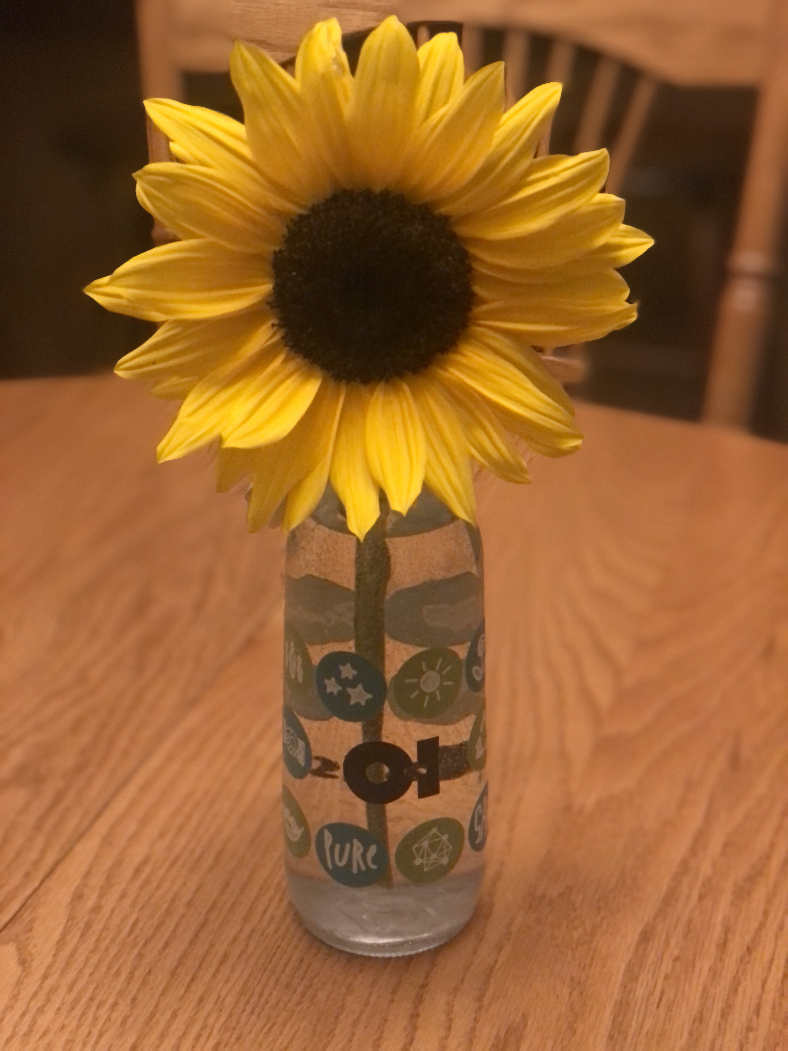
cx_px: 394
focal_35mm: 57
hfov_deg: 25.7
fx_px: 1730
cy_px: 526
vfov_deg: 33.8
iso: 1000
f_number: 2.8
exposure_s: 1/30
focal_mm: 6.6
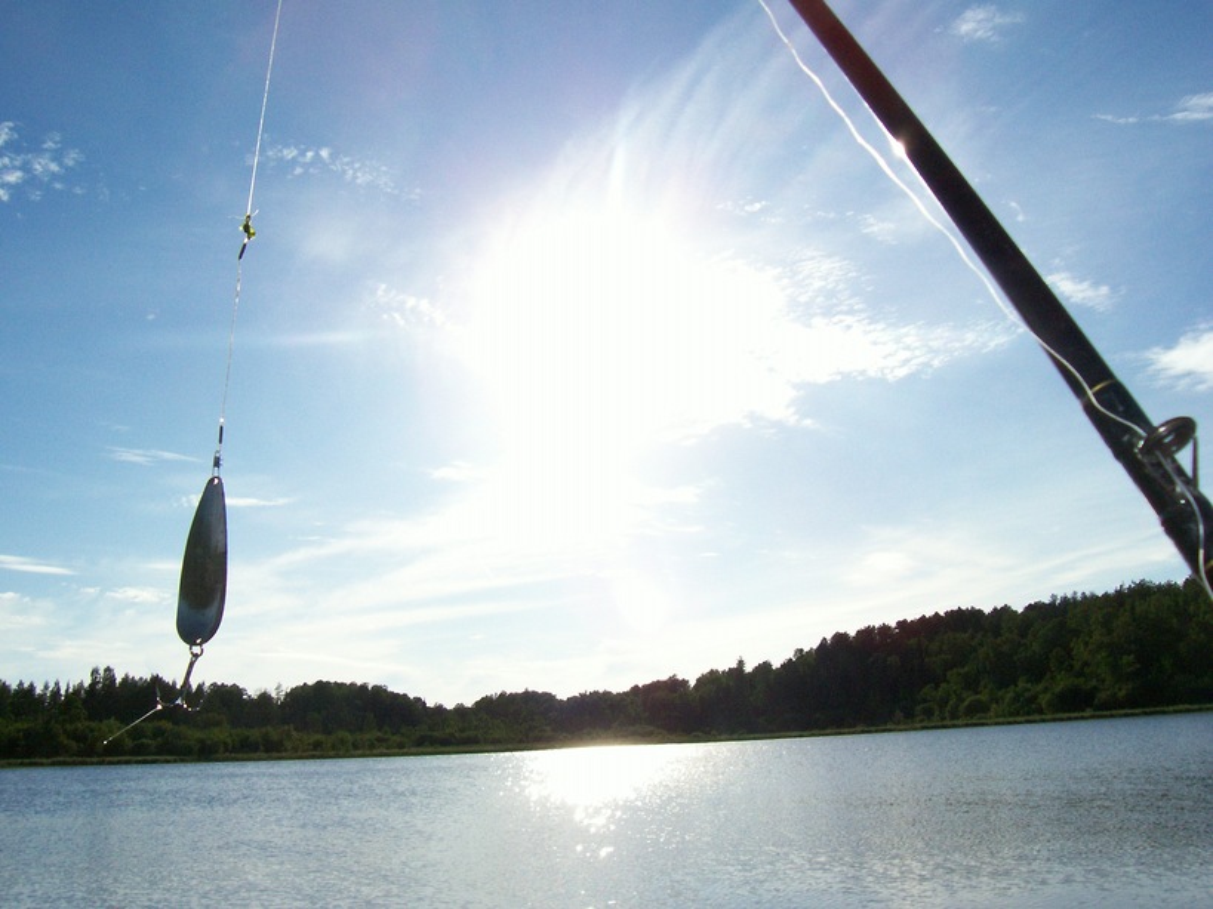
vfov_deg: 41.8
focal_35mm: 34
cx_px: 606
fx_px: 1191
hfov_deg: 54.0
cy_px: 454
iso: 140
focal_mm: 5.6
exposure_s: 1/1401
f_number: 5.1
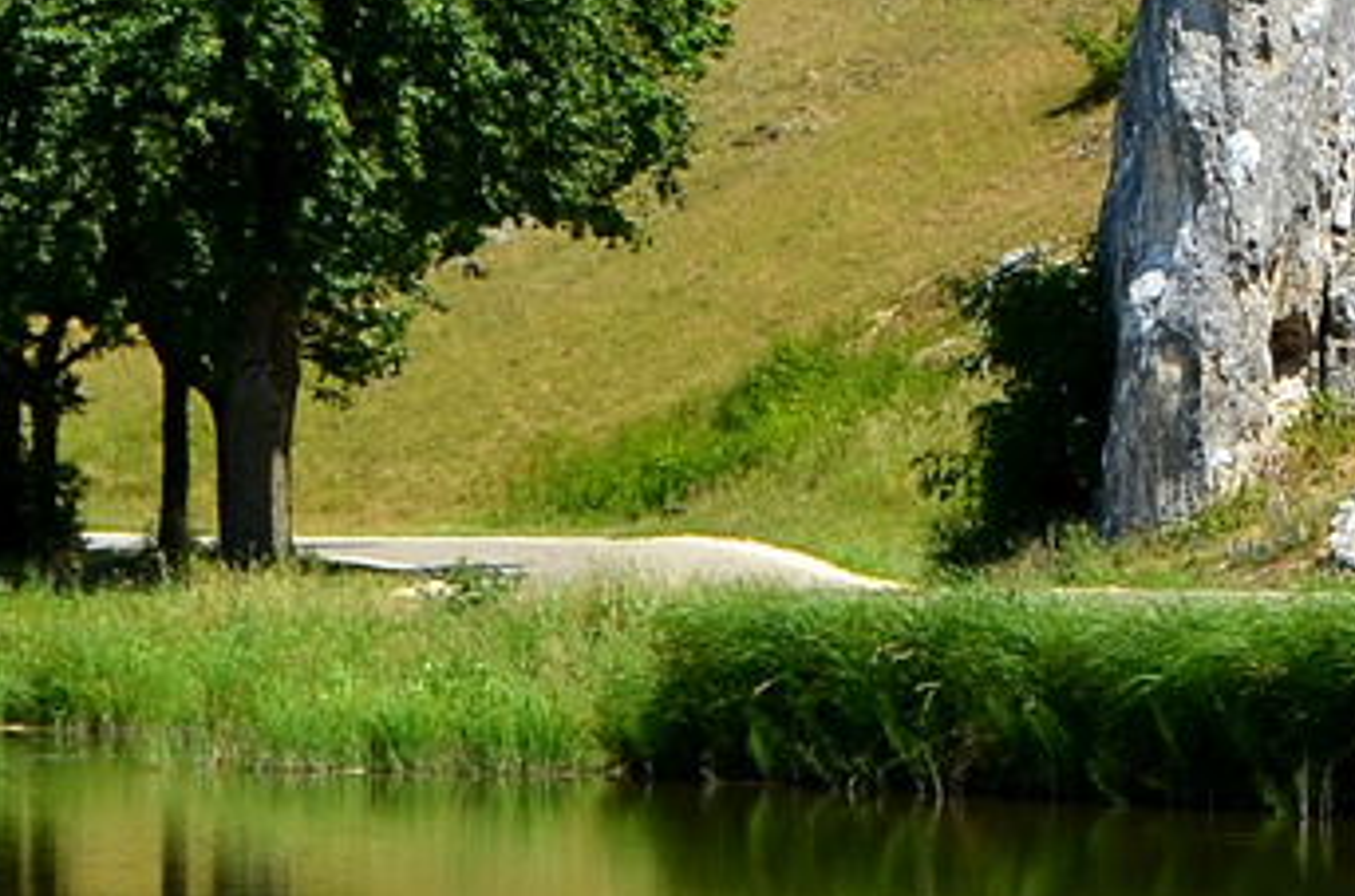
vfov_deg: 5.5
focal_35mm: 249
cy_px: 205
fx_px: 9364
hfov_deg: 8.1
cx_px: 2076
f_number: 7.1
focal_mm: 35
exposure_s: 1/400
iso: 100
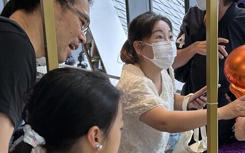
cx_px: 182
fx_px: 487
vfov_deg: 17.6
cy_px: 133
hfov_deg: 27.8
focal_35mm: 73
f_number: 1.5
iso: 40
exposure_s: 1/121
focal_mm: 5.7
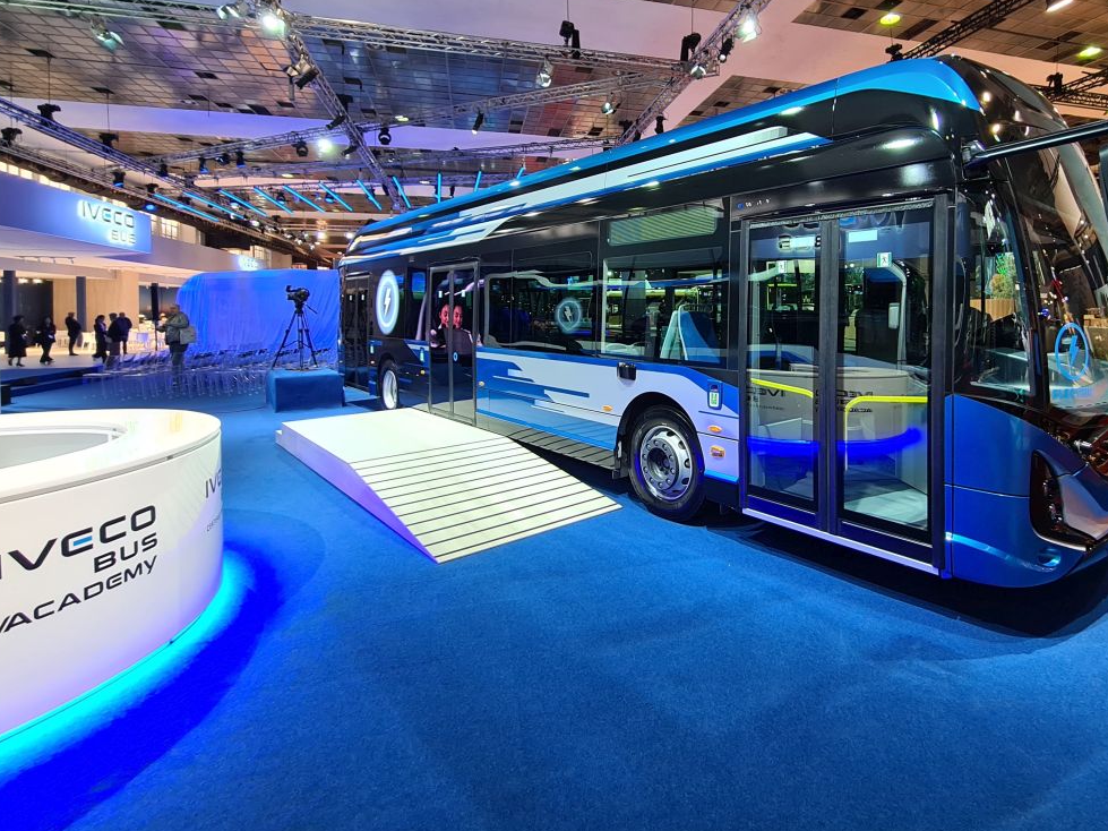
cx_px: 653
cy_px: 312
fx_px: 544
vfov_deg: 73.5
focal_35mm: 17
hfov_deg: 90.1
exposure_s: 1/50
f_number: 2.2
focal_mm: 2.2
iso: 160
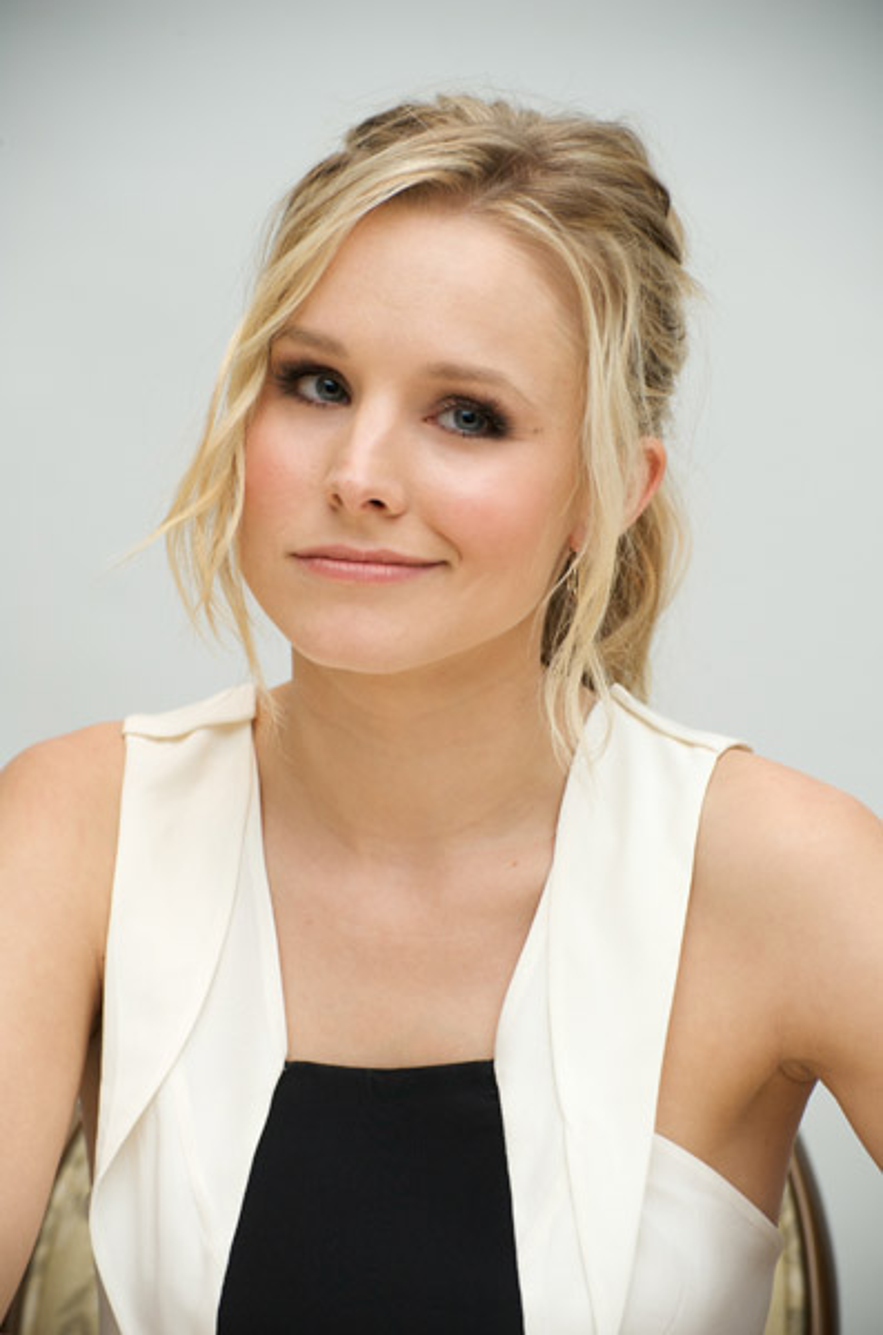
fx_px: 4512
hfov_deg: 11.2
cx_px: 442
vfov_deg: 16.8
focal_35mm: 122
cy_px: 668
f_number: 7.1
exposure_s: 1/80
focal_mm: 122
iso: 400
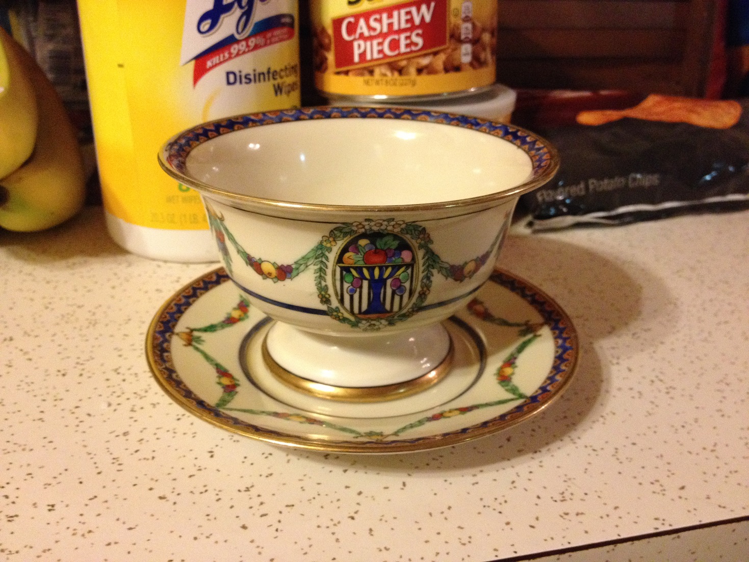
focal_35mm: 35
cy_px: 281
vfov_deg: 40.7
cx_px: 374
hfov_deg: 52.6
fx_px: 757
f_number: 2.4
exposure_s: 1/20
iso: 400
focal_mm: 4.28
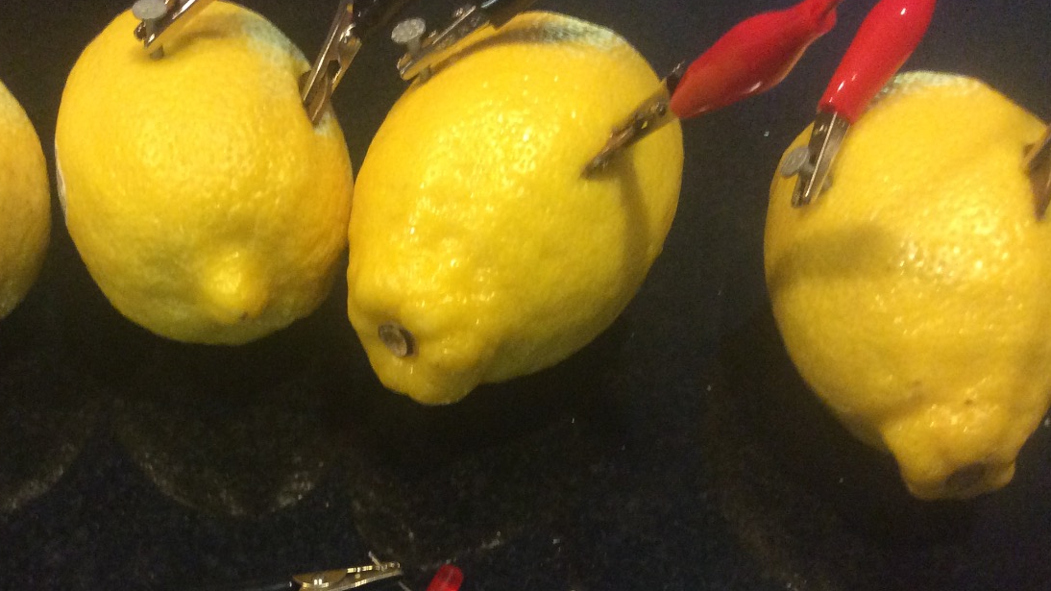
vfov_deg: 25.5
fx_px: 1282
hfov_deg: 44.3
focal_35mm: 46
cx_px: 403
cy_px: 480
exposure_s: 1/17
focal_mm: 3.3
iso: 250
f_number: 2.4
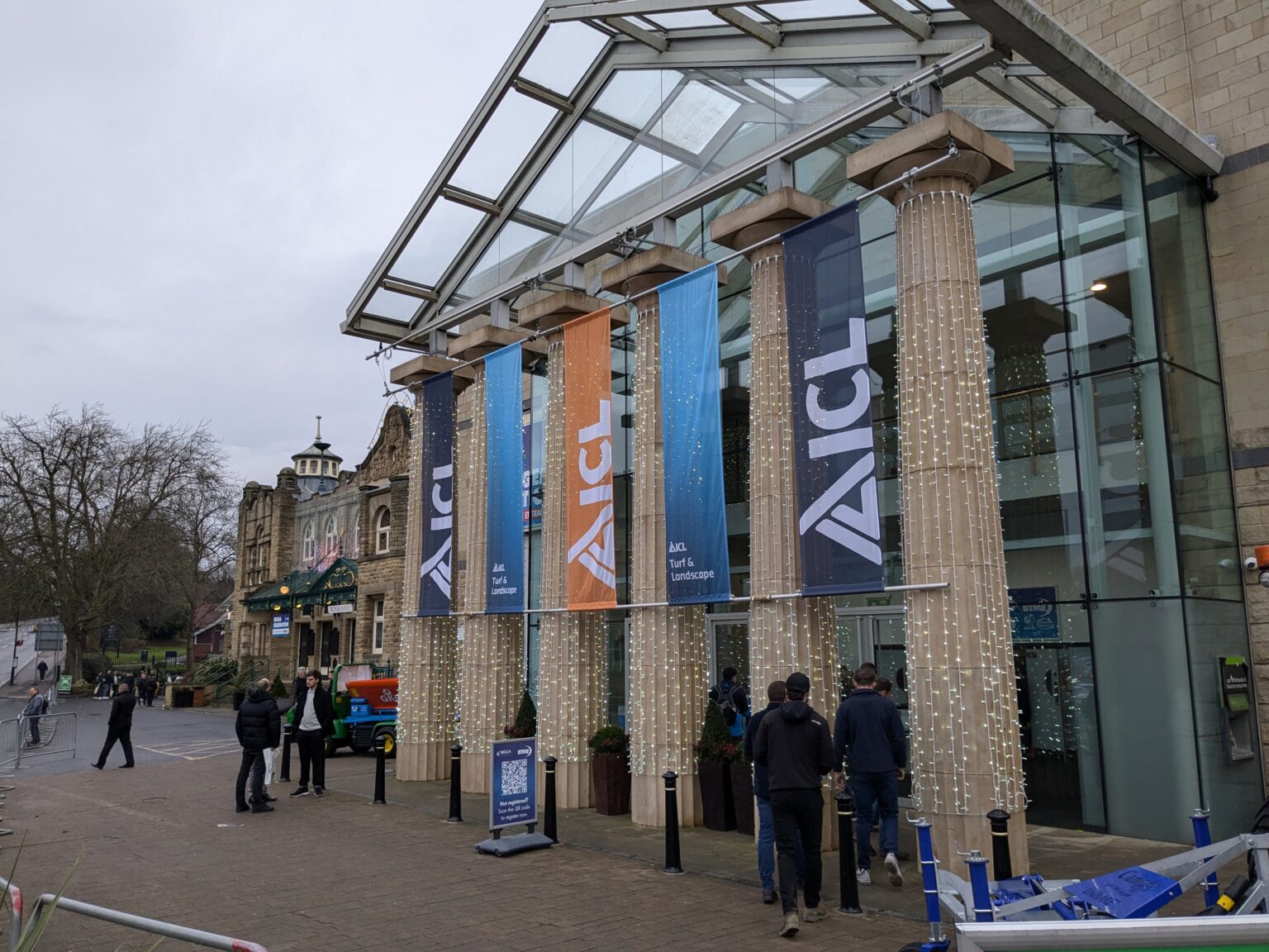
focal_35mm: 27
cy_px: 476
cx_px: 634
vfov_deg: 51.4
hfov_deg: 65.3
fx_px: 990
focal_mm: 4.38
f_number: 1.73
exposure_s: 1/477
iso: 60
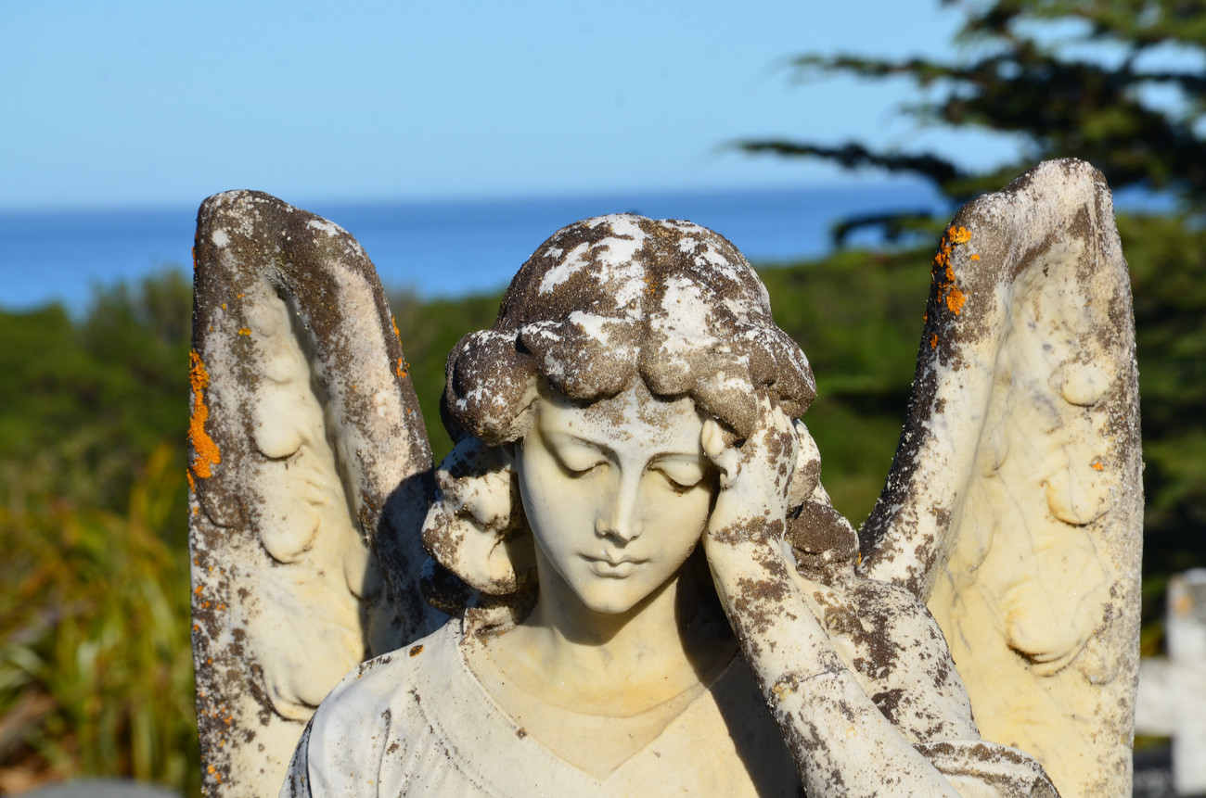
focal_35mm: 210
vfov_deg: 6.5
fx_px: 7020
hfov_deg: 9.8
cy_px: 399
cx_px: 603
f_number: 11
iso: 100
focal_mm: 140
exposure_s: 1/160
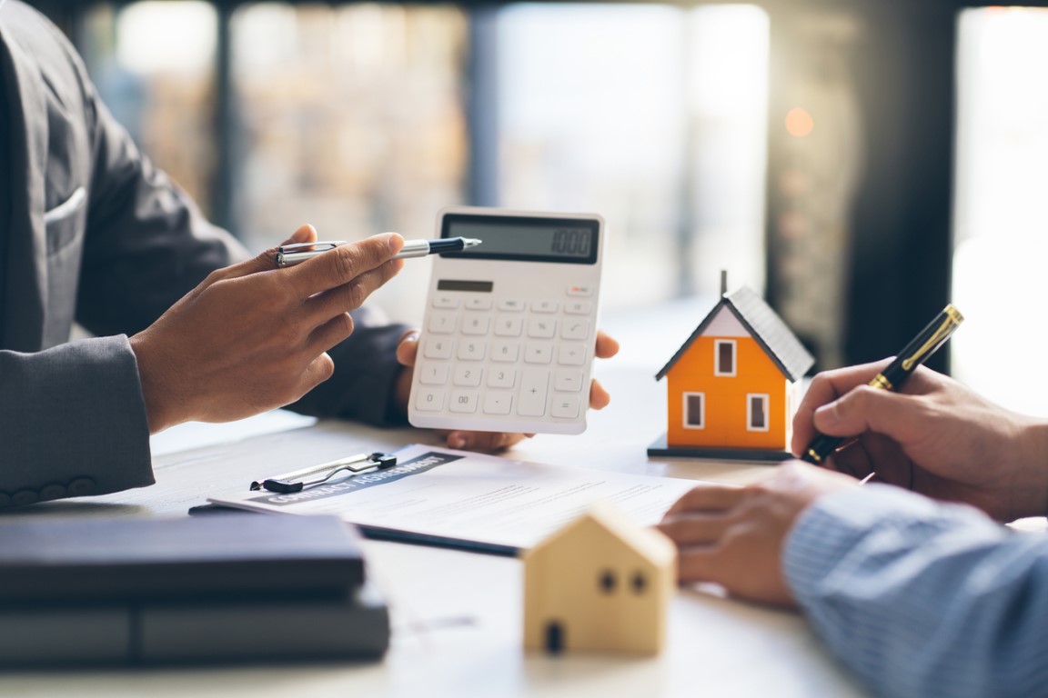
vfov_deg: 16.1
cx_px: 524
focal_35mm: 85
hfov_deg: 23.9
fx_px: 2474
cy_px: 349
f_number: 2.8
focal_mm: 85
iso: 160
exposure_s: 1/100
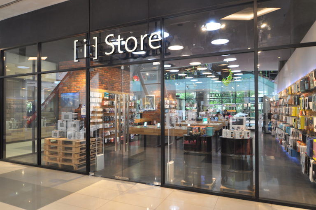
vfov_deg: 53.0
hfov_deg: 73.8
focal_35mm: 24
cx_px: 158
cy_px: 105
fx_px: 210
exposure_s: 1/25
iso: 320
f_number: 2.8
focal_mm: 16
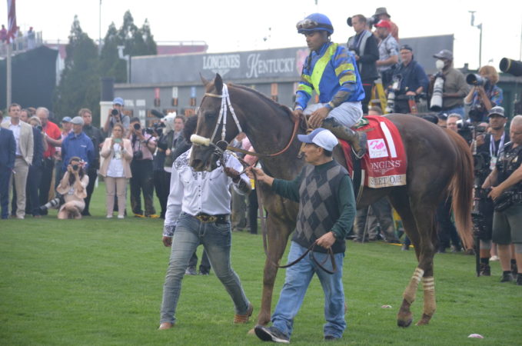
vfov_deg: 8.7
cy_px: 173
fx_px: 2279
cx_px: 261
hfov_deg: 13.1
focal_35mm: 158
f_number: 4.8
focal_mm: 105
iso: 1400
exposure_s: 1/500
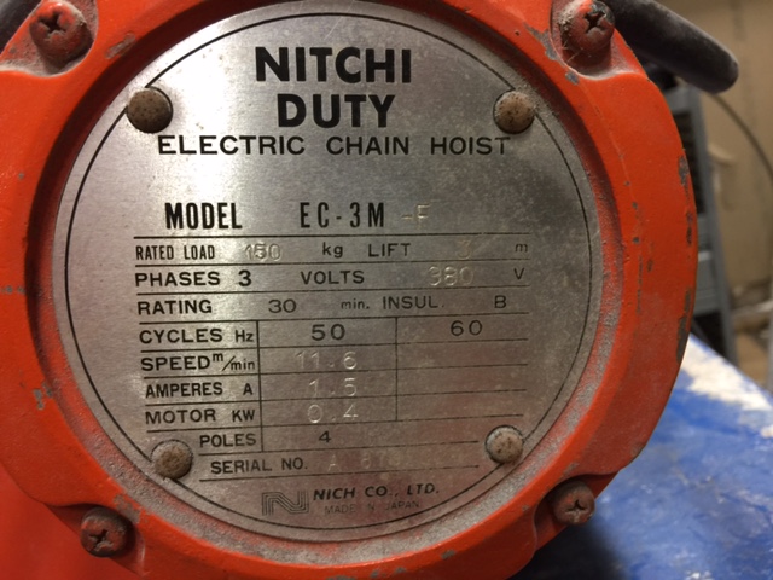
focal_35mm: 29
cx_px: 386
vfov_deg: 48.2
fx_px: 648
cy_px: 290
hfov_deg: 61.7
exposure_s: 1/17
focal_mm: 4.15
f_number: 2.2
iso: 64
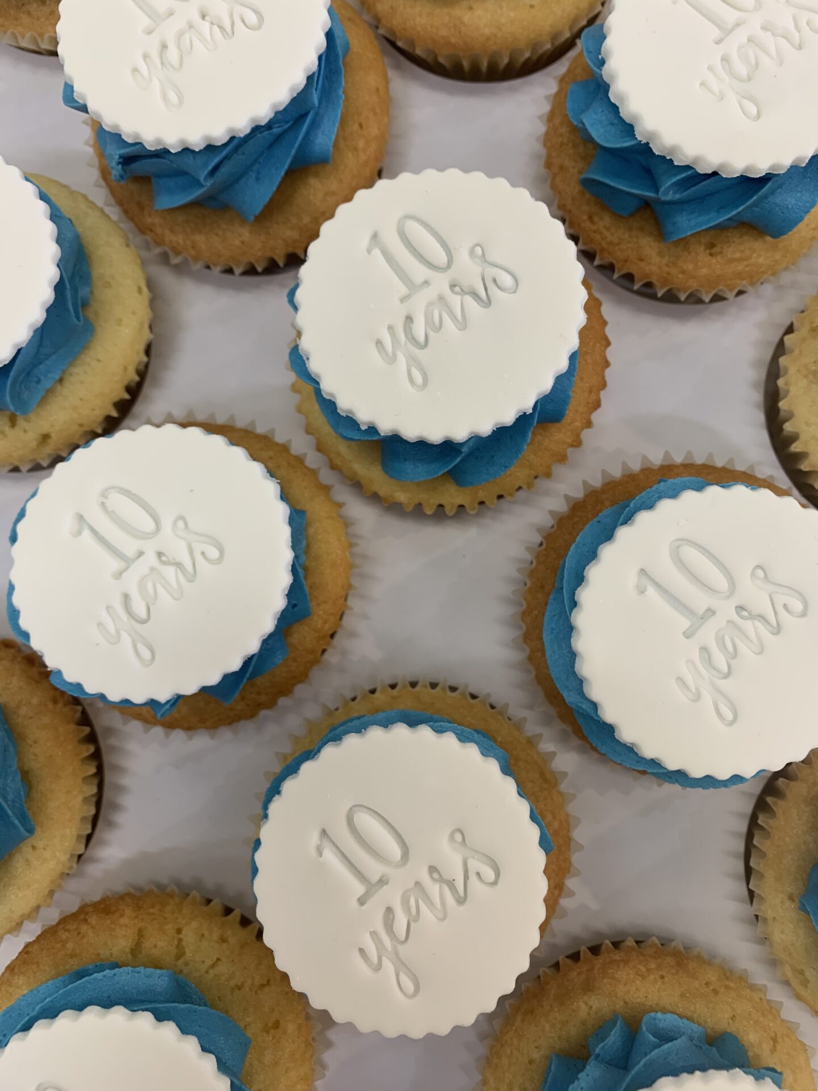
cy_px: 546
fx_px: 819
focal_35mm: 26
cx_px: 409
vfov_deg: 67.3
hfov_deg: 53.1
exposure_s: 1/50
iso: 50
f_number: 1.8
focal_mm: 4.25
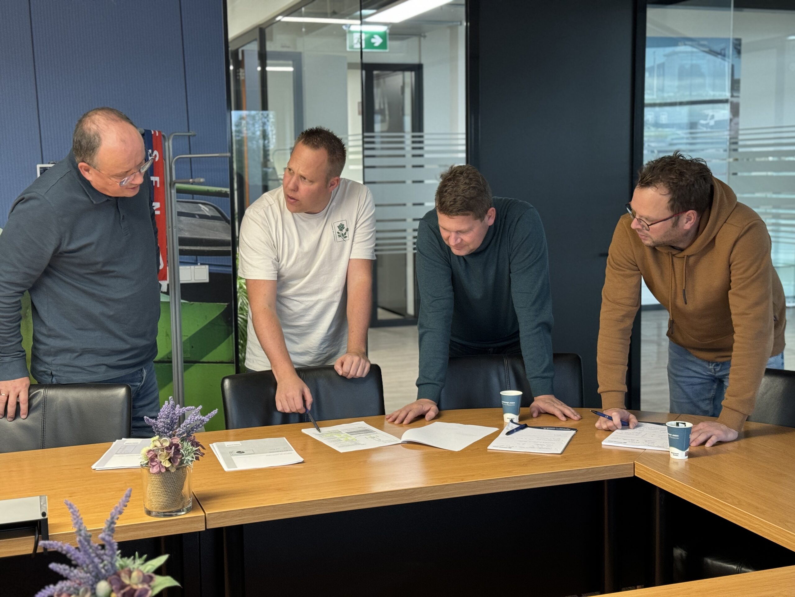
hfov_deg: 39.7
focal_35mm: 48
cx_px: 398
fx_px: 1102
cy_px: 298
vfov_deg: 30.3
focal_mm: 6.86
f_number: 1.78
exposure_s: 1/50
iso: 160
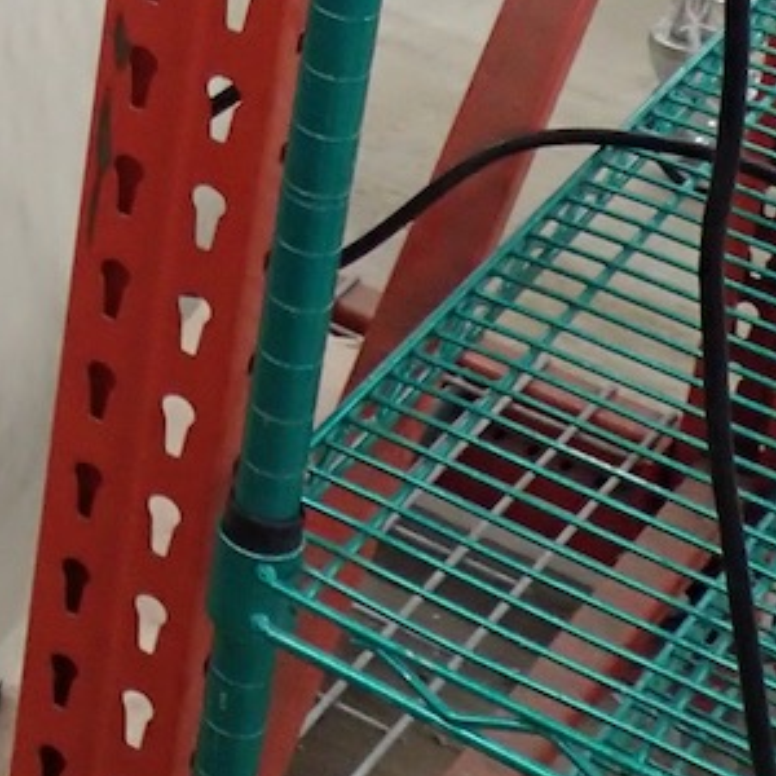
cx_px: -753
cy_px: -406
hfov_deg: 13.4
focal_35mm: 113
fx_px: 2866
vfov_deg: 14.3
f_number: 2.3
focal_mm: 5.5
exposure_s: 1/30
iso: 400
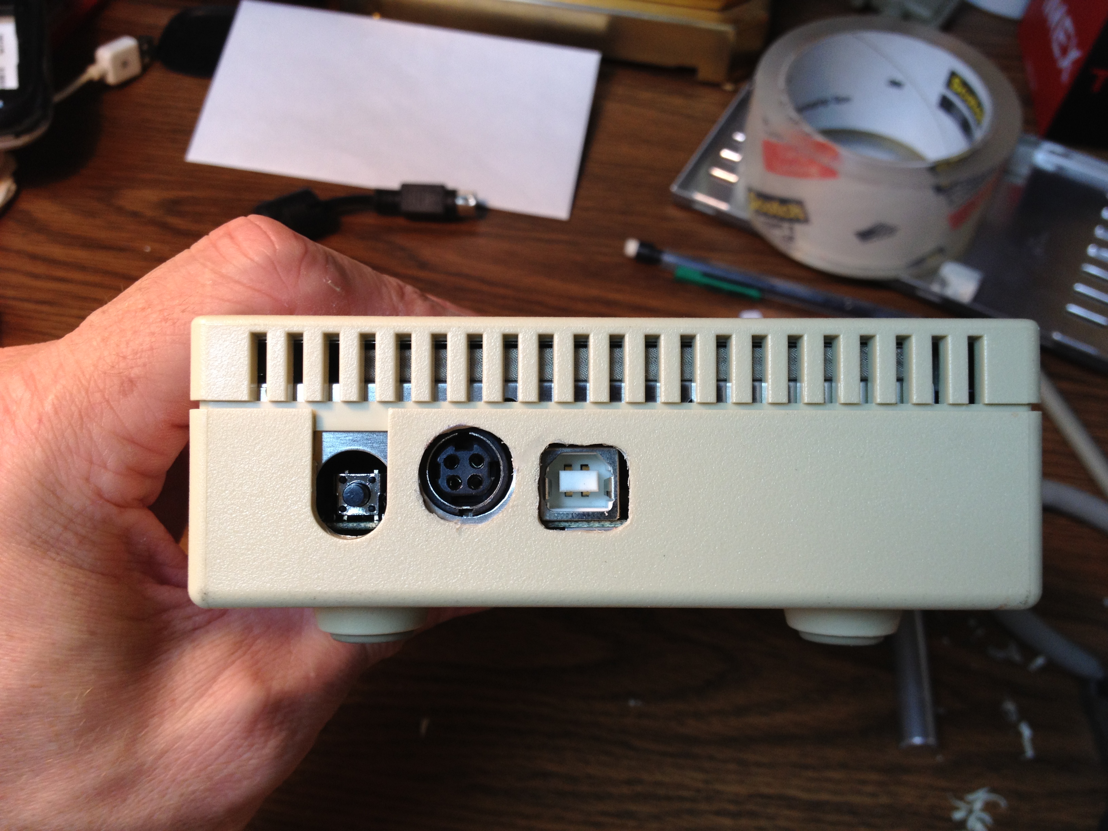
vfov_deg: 40.7
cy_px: 416
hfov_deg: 52.6
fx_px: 1120
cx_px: 554
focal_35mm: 35
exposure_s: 1/40
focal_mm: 4.28
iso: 64
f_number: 2.4
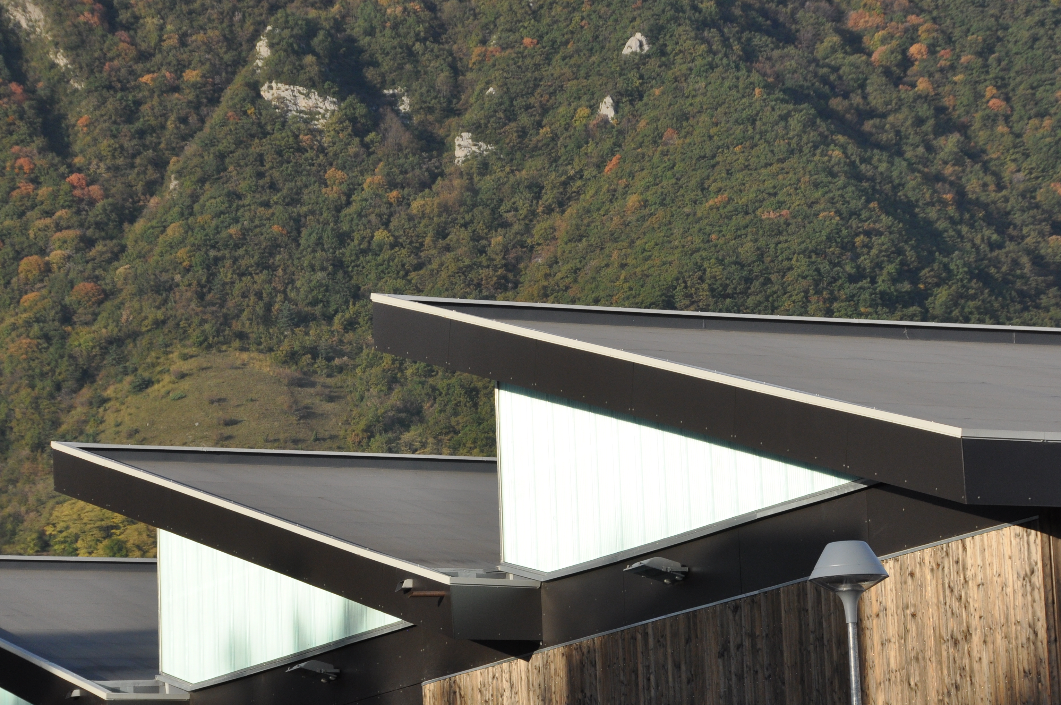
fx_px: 4642
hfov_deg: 13.0
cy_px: 405
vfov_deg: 8.7
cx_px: 473
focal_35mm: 158
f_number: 11
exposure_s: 1/400
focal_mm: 75
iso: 400
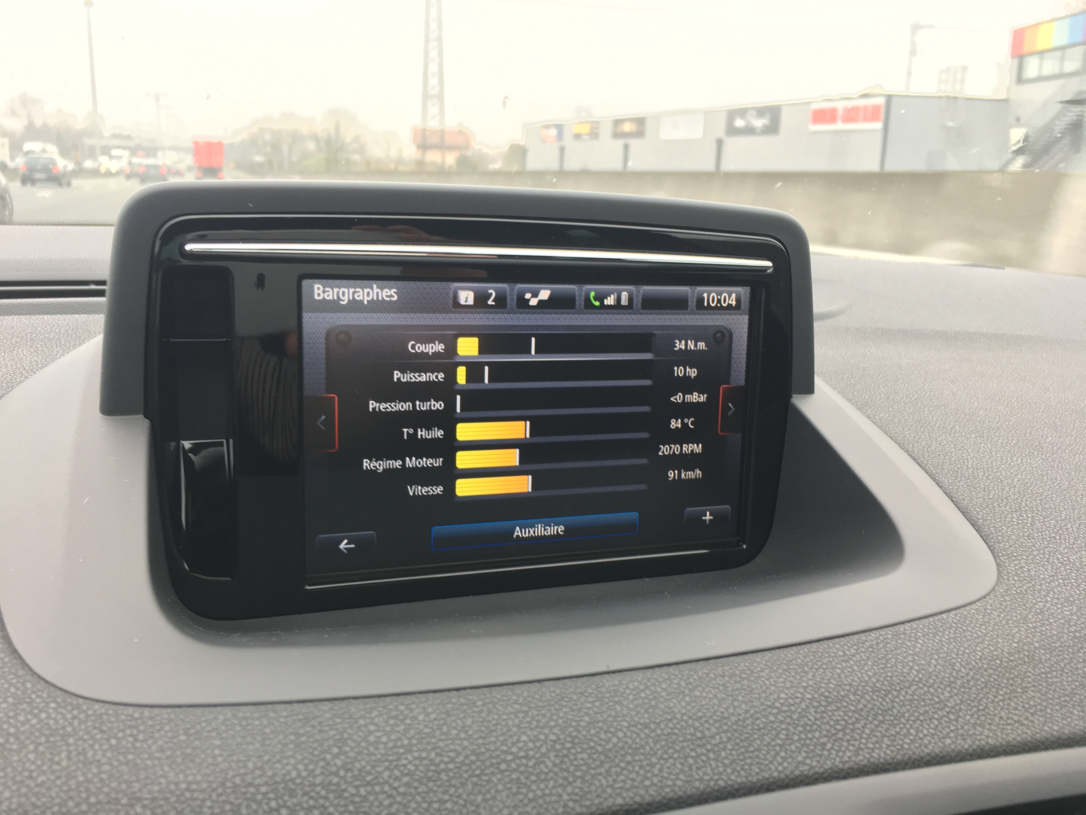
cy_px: 408
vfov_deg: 48.2
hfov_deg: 61.7
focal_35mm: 29
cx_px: 543
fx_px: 910
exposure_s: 1/33
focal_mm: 4.15
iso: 32
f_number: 2.2
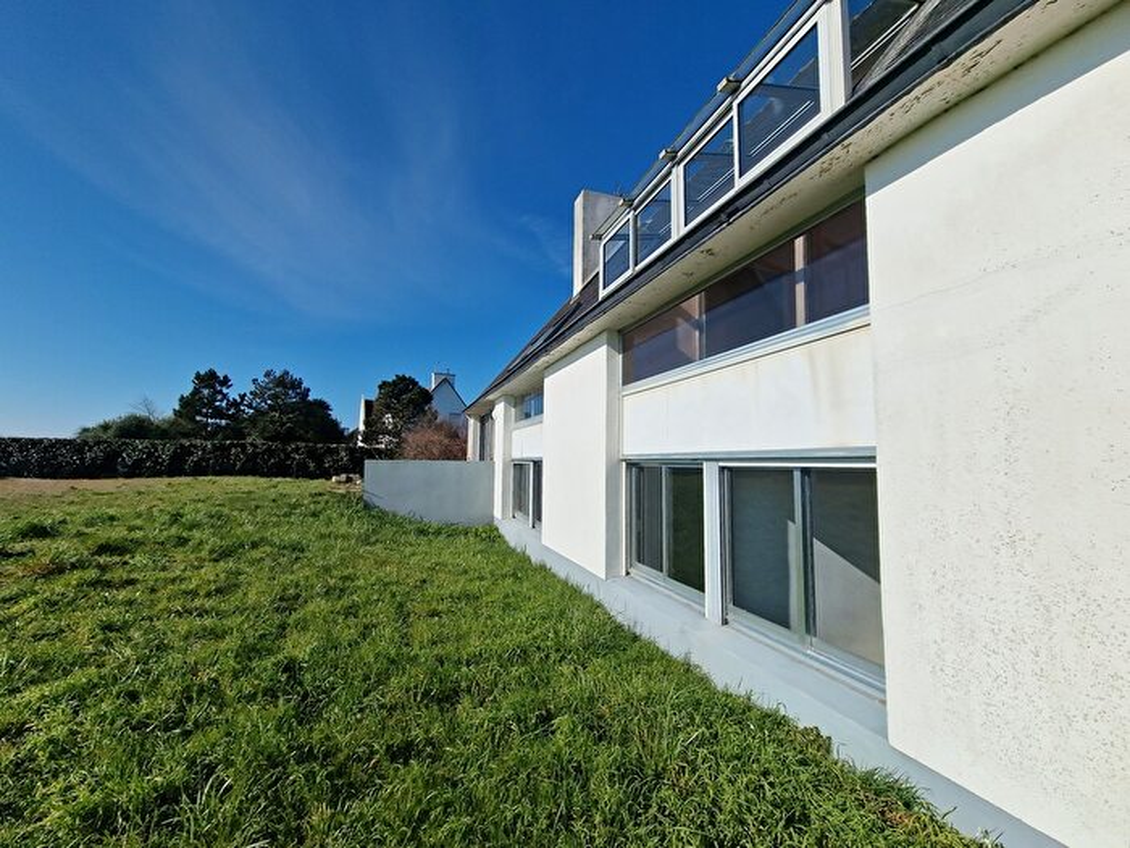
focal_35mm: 13
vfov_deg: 89.9
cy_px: 424
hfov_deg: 106.2
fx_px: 424
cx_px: 565
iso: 50
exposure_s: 1/6416
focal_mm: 2.2
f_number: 2.2
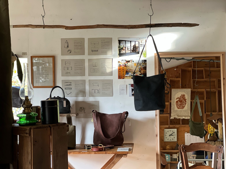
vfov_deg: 19.1
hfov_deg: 25.3
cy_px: 84
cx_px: 113
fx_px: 503
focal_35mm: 77
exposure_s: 1/40
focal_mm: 9
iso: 200
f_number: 2.8
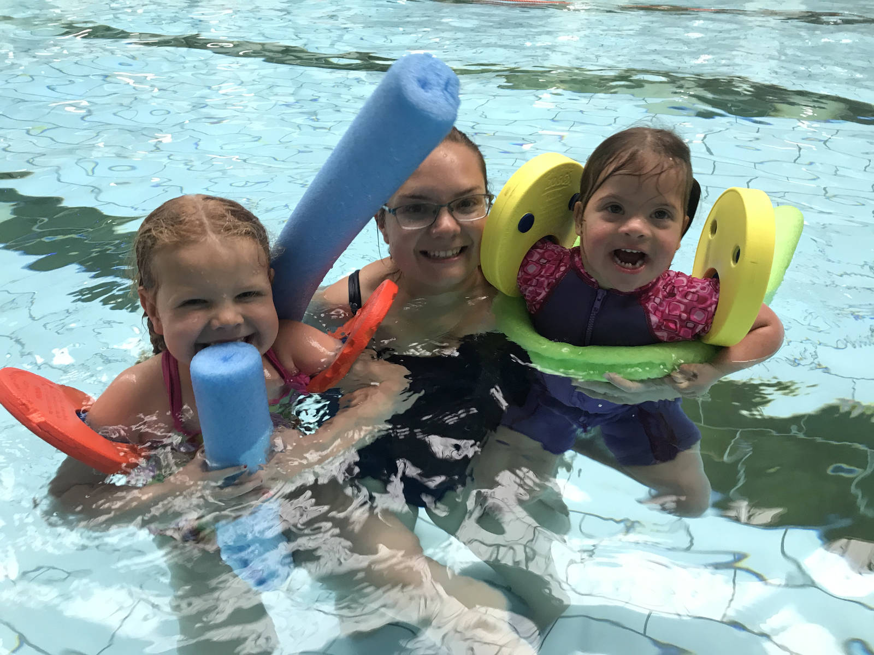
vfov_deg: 49.7
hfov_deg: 63.4
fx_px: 707
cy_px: 328
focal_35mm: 28
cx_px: 437
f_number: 1.8
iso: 40
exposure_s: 1/33
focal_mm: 3.99
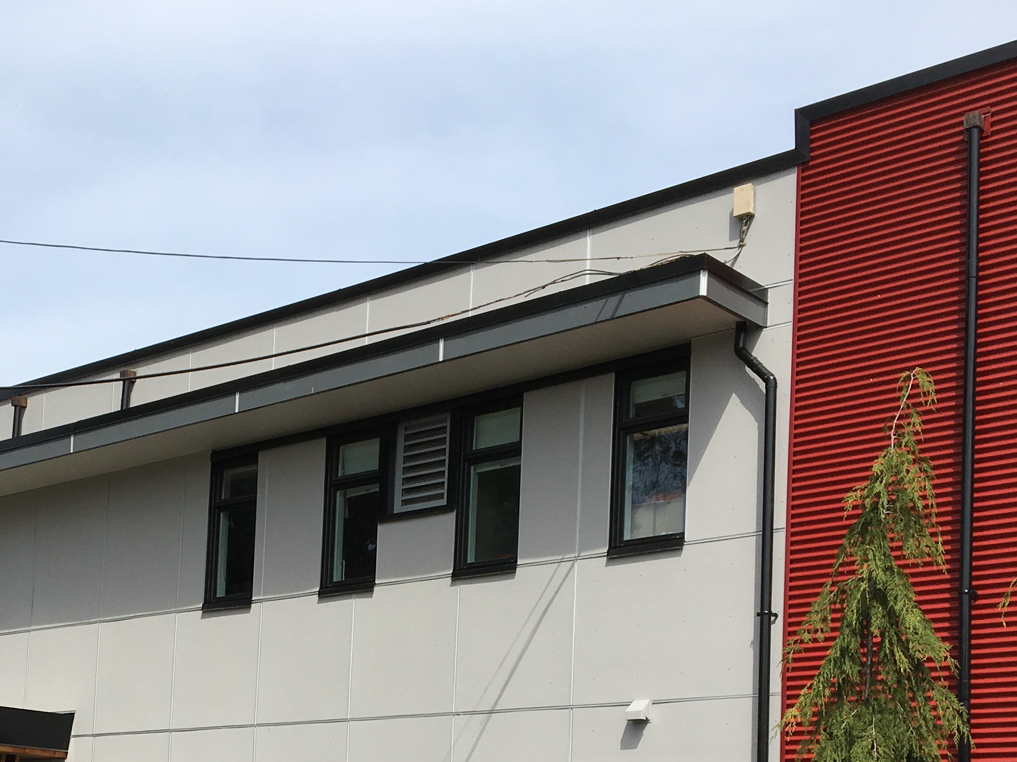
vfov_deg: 23.7
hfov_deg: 32.3
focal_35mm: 59
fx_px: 1733
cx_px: 309
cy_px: 762
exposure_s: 1/1789
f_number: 2.2
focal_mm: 4.15
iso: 25
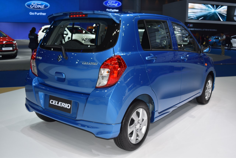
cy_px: 79
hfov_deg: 51.3
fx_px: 246
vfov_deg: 35.5
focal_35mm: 38
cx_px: 118
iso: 110
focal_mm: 25
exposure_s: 1/125
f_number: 5.6
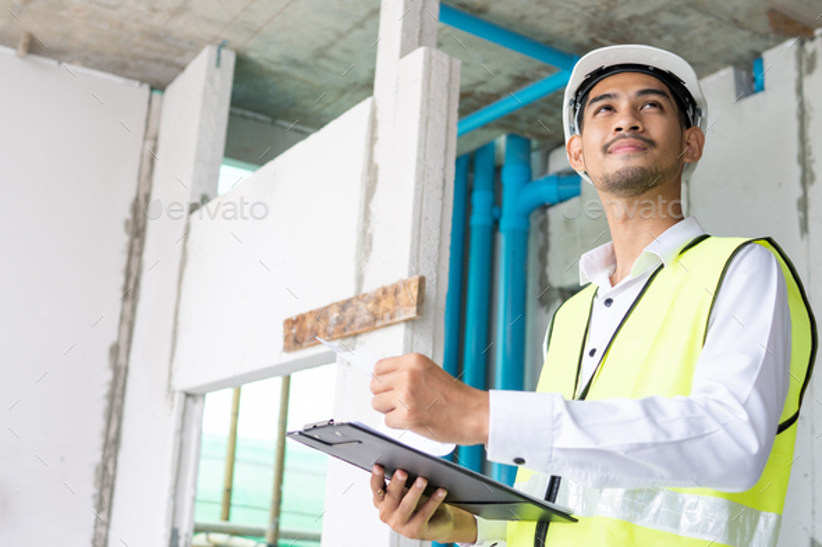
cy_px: 274
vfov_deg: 29.8
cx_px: 411
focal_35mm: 45
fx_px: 1027
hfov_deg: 43.6
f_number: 2.8
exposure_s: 1/320
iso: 100
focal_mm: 30
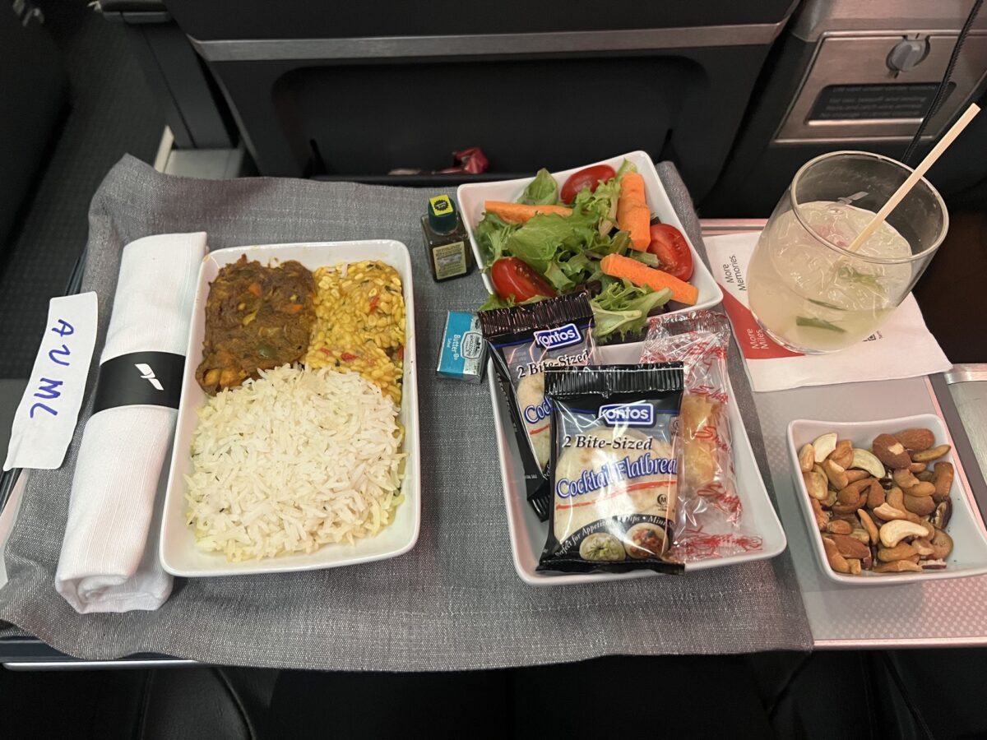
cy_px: 370
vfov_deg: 53.1
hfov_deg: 67.3
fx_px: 741
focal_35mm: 26
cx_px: 494
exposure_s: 1/37
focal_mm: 5.7
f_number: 1.5
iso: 500
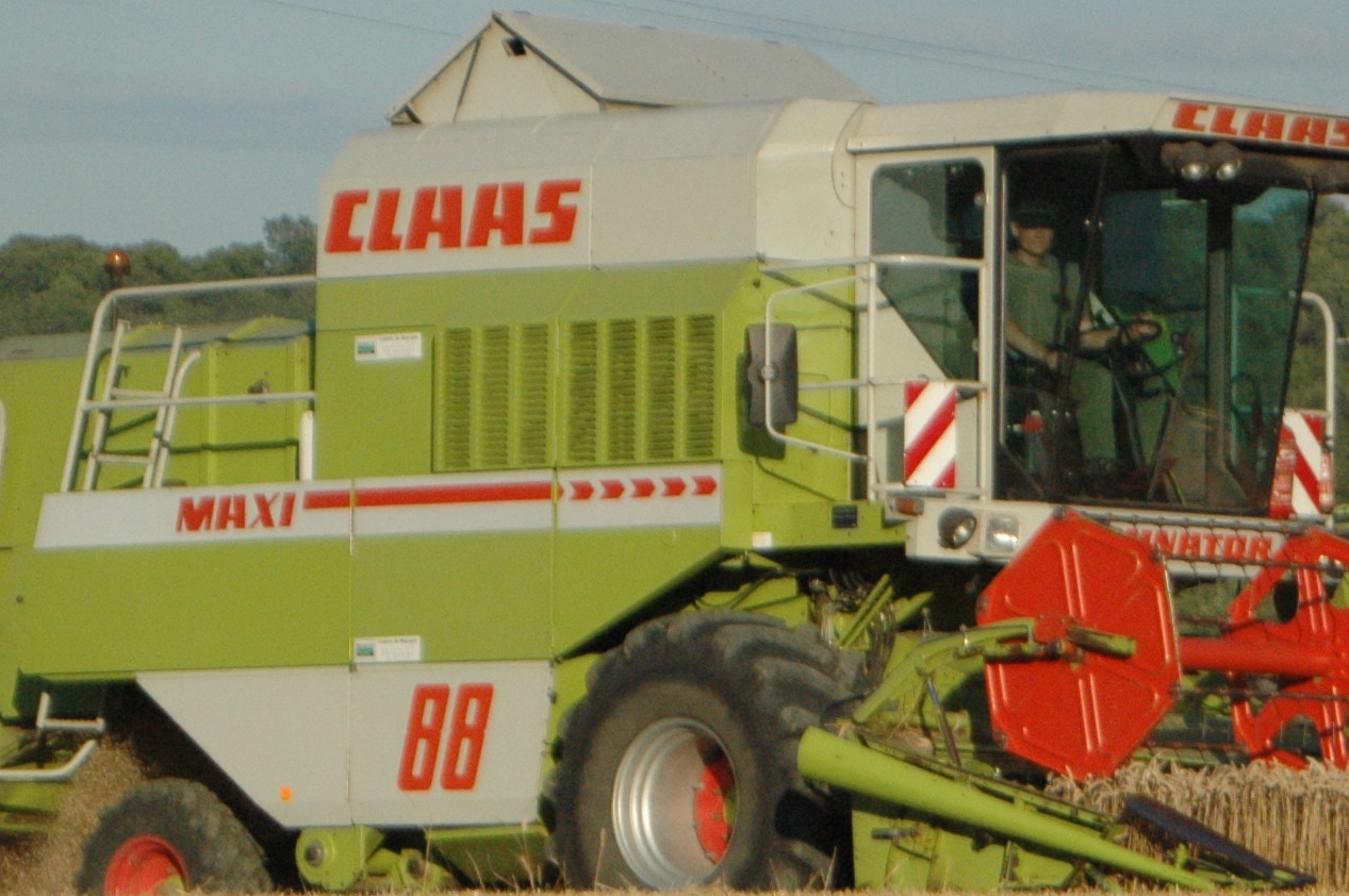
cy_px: 451
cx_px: 817
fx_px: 10668
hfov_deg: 7.2
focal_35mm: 285
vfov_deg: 4.8
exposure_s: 1/4000
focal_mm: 80
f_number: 5.6
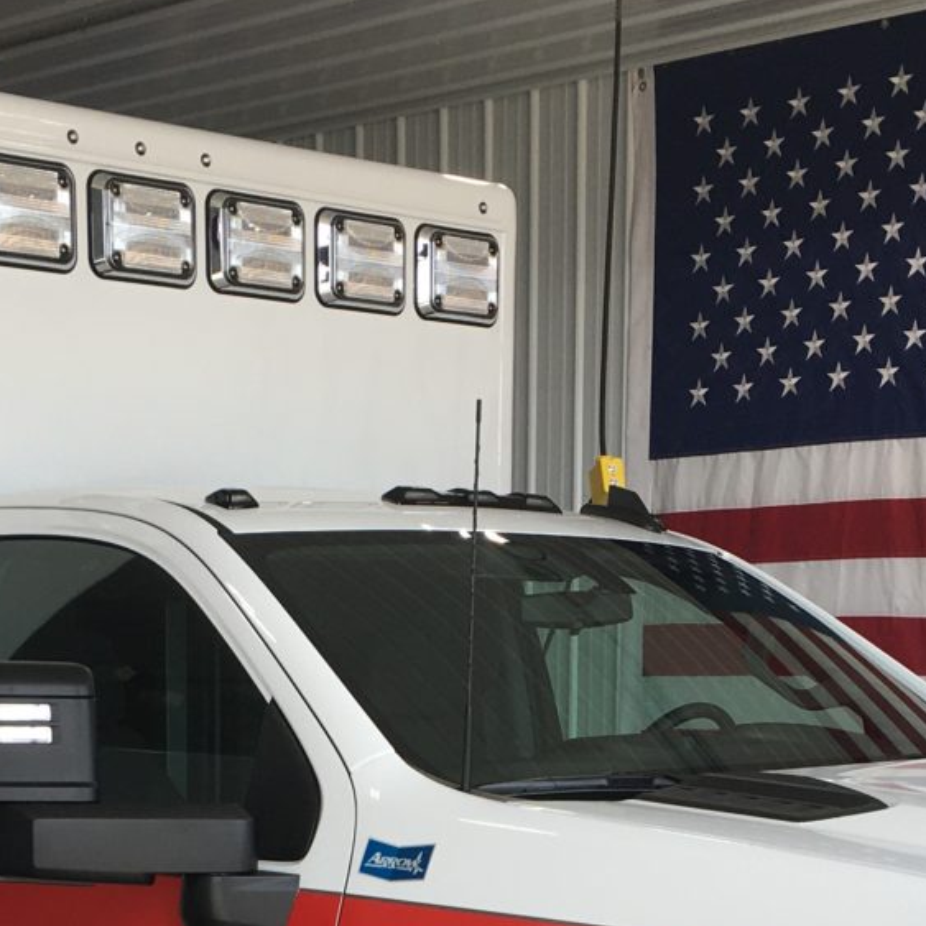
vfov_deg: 20.1
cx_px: 467
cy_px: 1036
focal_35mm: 82
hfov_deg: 21.1
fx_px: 2482
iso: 25
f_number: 2.2
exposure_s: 1/196
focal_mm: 4.15
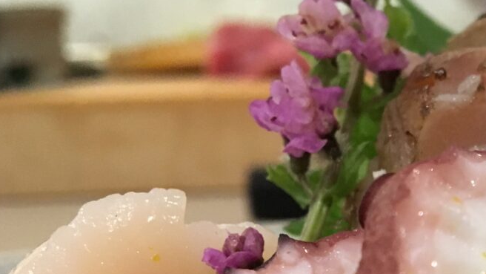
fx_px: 954
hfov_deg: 26.3
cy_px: 319
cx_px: 539
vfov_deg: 15.8
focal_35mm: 74
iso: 200
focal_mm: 4.15
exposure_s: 1/24
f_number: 2.2
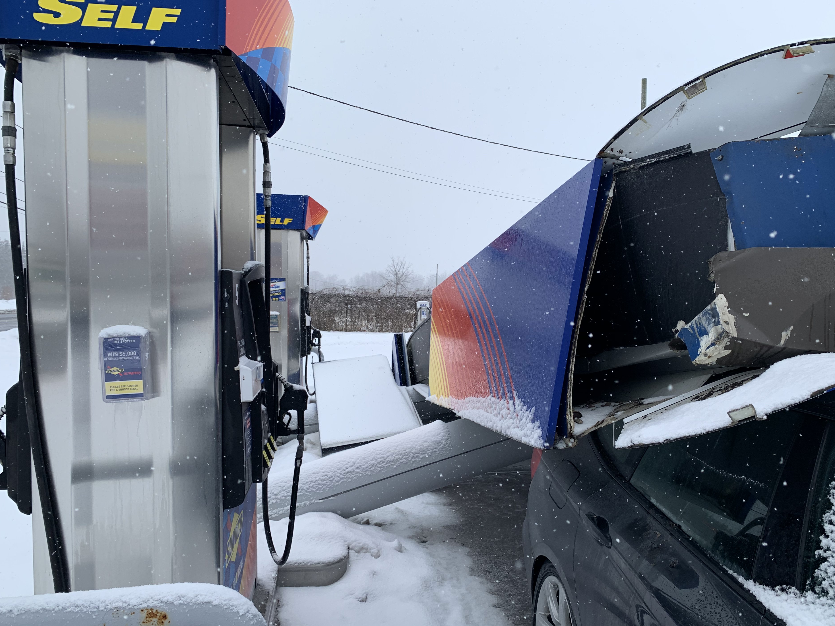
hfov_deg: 63.4
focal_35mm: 28
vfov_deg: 49.7
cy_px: 326
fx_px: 675
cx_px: 444
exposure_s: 1/972
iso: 25
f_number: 1.8
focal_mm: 4.25
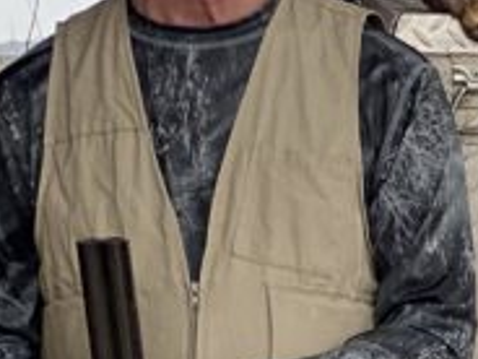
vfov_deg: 5.1
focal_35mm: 289
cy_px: 578
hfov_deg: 6.5
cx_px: 1109
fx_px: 3991
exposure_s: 1/510
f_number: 2
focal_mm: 6
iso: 20
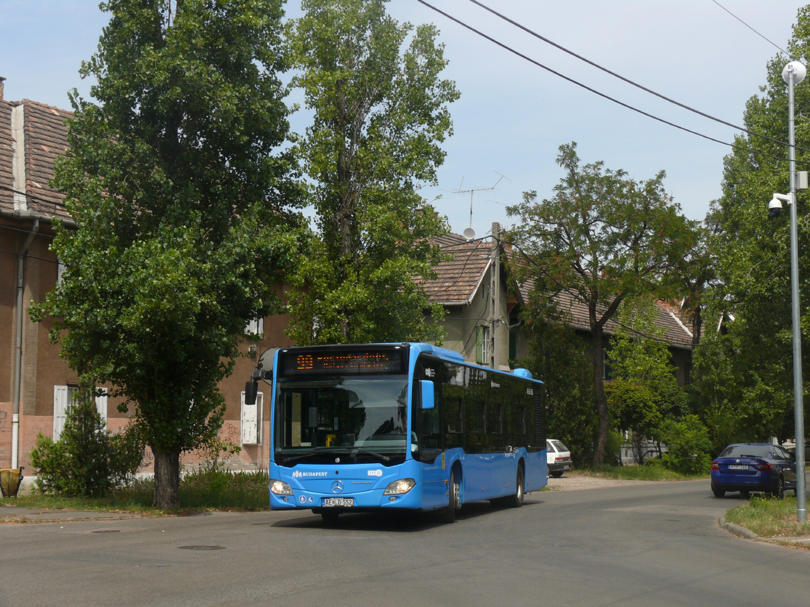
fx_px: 1451
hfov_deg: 31.2
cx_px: 405
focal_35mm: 62
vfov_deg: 23.7
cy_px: 304
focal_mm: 13.1
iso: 100
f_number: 5.6
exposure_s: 1/500
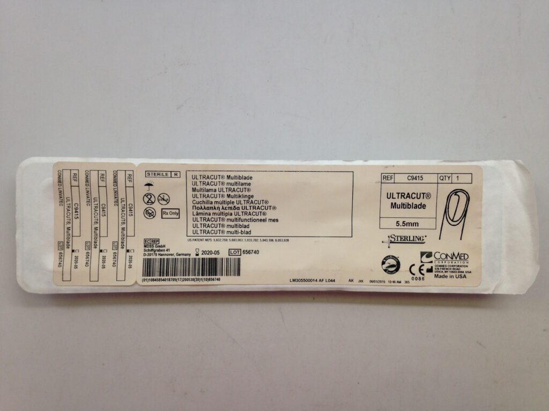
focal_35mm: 33
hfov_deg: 55.4
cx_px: 274
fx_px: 523
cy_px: 206
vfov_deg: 42.9
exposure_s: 1/60
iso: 50
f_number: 2.4
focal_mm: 4.12
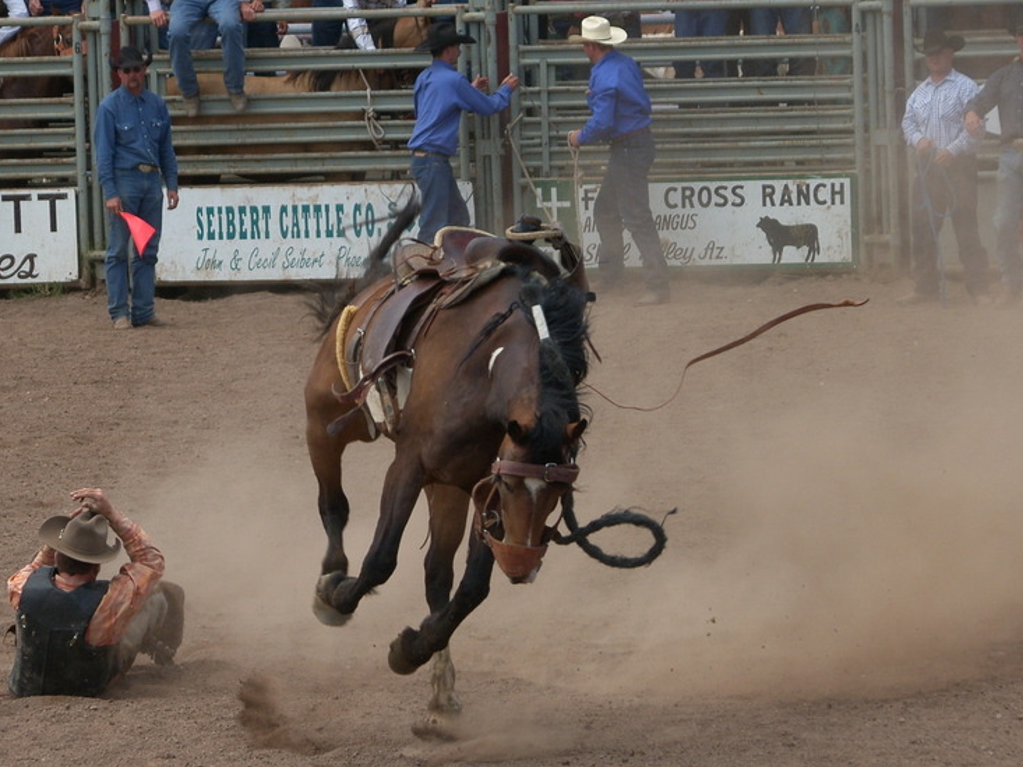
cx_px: 412
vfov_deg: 5.4
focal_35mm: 275
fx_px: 8128
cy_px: 413
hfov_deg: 7.2
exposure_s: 1/500
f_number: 4
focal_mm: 53.9
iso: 50
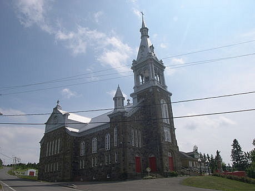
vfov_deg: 34.3
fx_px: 309
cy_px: 96
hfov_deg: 44.8
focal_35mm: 42
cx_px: 128
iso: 100
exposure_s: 1/514
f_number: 8
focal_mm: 9
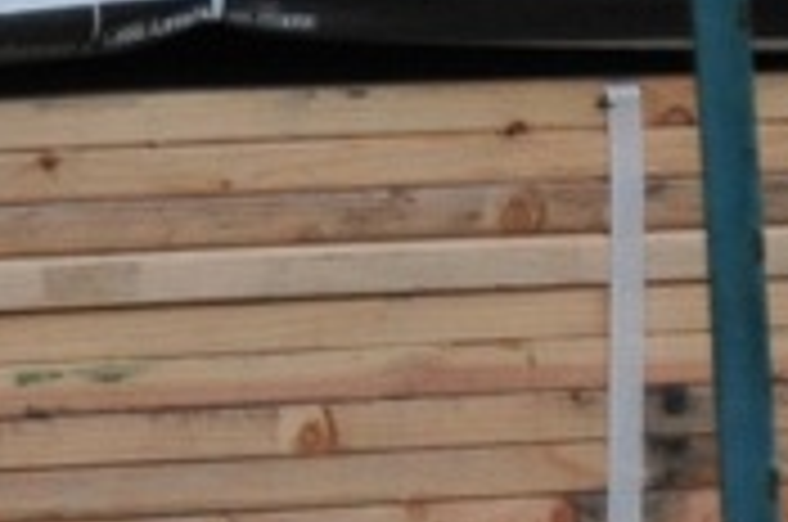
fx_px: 21608
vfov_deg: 1.4
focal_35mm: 989
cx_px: -1234
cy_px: -1202
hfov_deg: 2.1
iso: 3200
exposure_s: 1/1600
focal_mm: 135
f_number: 5.6
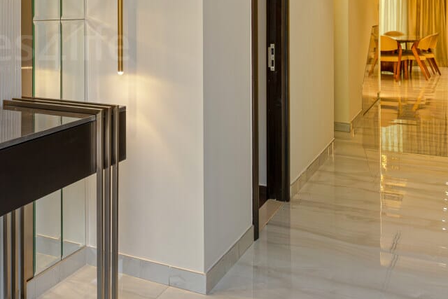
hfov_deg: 34.5
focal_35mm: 51
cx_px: -23
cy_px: 42
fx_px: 635
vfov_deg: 25.8
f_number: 5.6
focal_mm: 17
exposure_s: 1/60
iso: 500
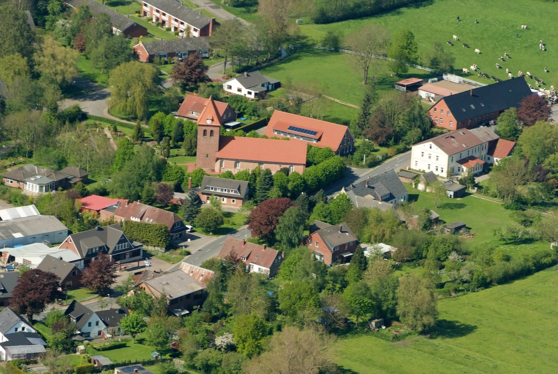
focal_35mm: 300
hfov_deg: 6.9
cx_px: 279
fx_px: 4655
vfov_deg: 4.6
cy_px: 187
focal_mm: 200
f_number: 8
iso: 640
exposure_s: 1/250
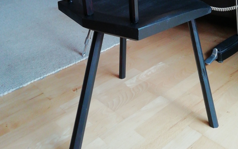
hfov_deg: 47.1
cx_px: 133
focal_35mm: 42
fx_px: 272
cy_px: -10
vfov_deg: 28.1
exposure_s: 1/33.3
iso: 200
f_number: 2.2
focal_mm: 3.46
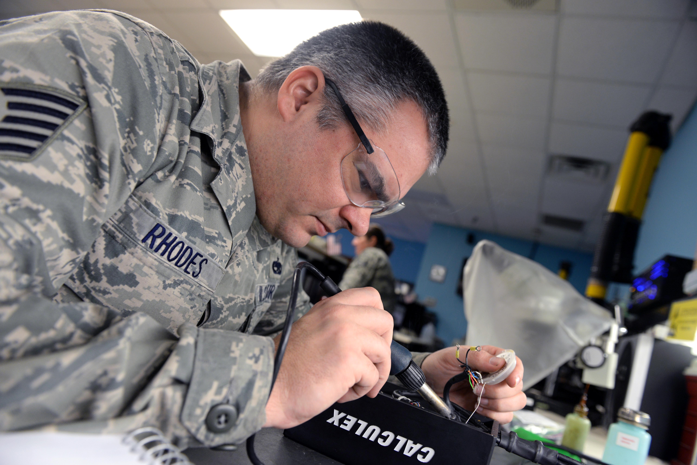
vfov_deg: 53.2
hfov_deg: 73.7
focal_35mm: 24
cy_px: 232
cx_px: 348
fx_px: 465
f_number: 4
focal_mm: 24
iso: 800
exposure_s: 1/125
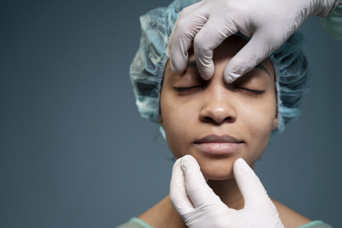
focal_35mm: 64
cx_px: 171
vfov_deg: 21.2
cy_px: 114
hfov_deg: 31.4
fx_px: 608
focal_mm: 64
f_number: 3.2
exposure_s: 1/250
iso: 640
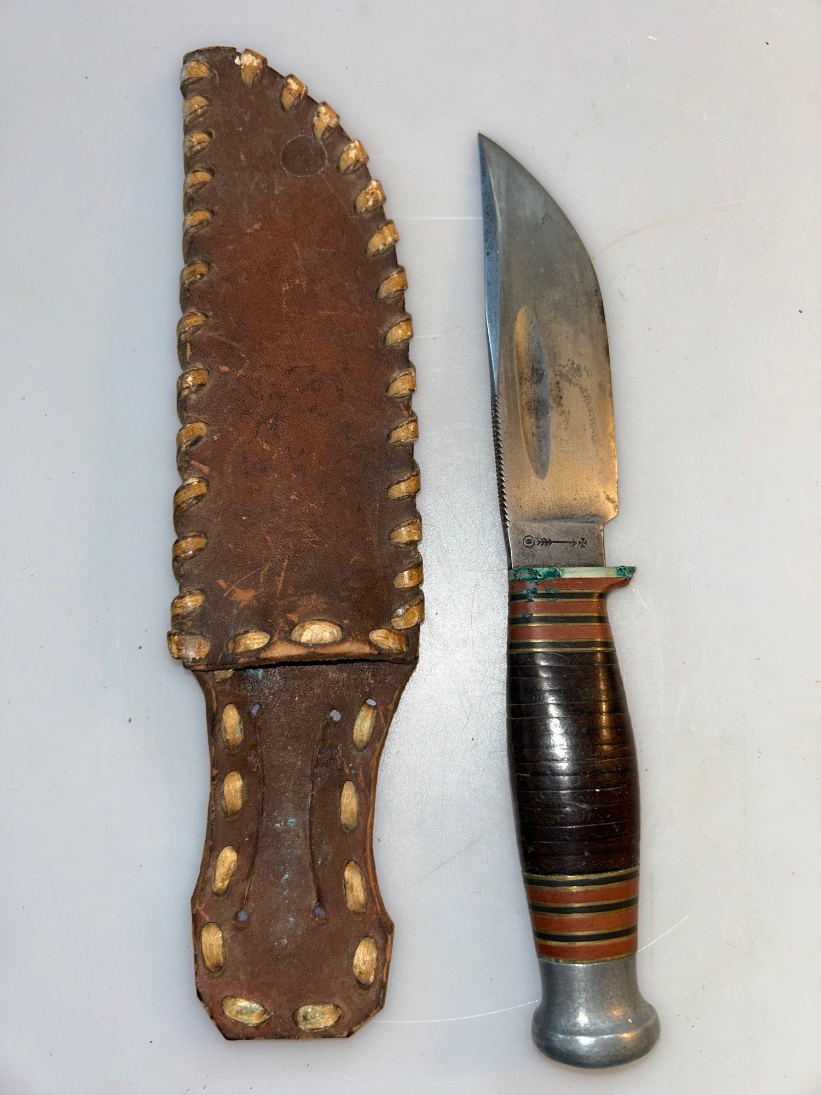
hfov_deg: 53.1
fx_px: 822
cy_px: 548
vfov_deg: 67.3
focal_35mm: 26
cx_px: 410
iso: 40
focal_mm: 5.7
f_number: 1.5
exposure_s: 1/68
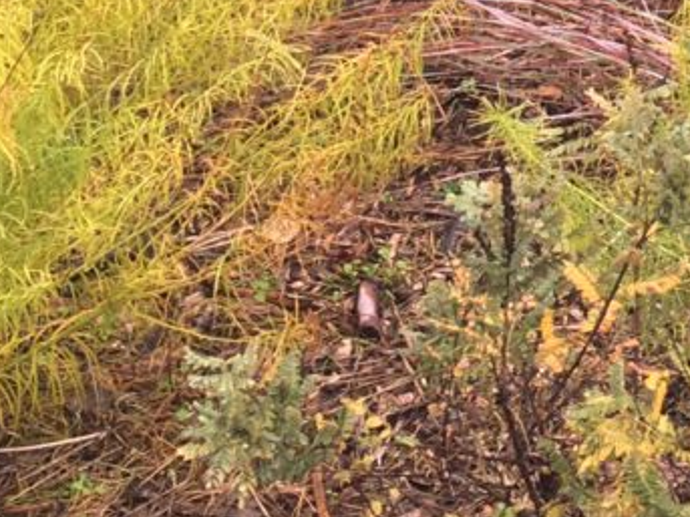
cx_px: 616
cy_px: -601
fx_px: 2590
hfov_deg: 15.0
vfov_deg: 10.3
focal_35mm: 130
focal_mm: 4.15
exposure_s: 1/60
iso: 25
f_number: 2.2
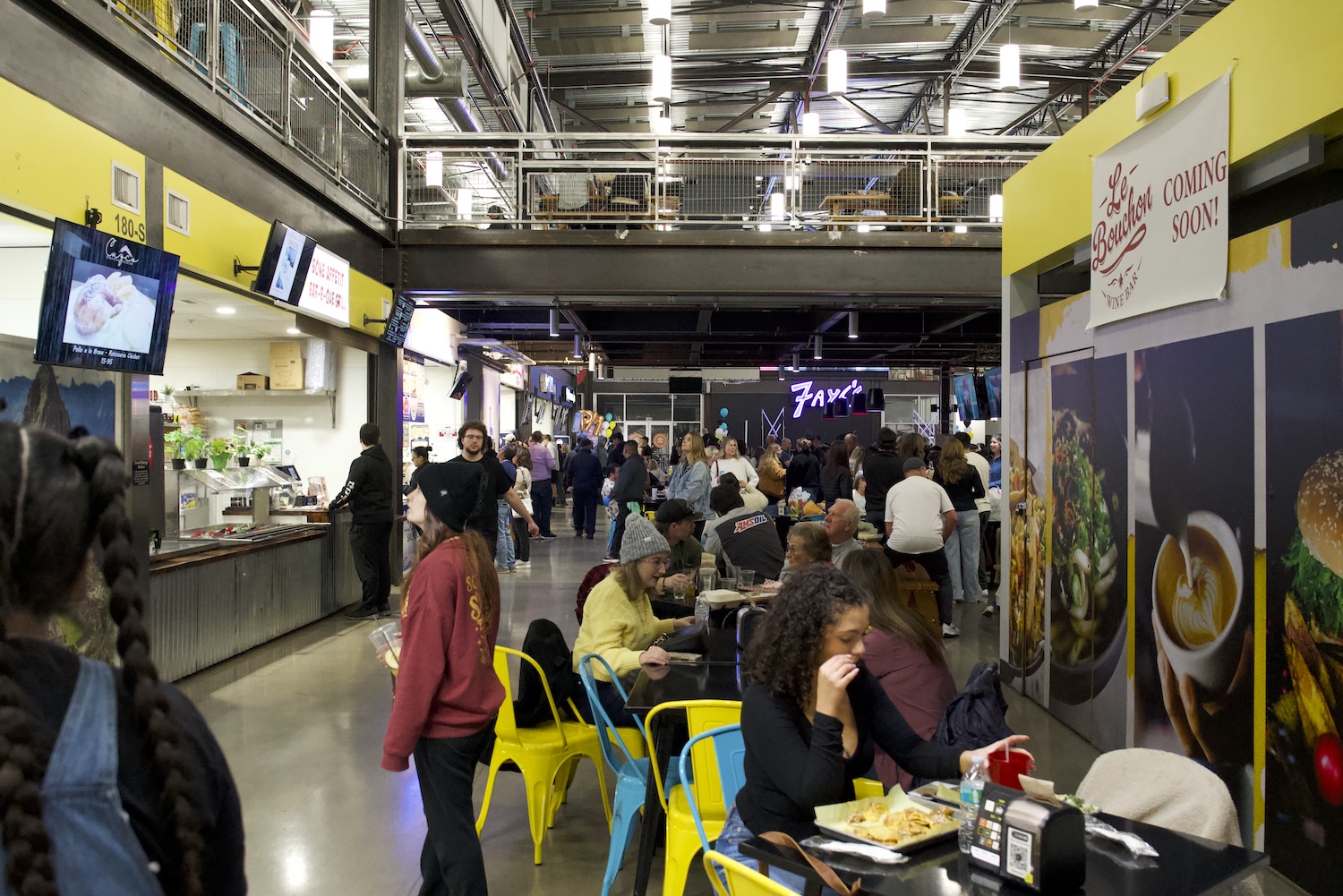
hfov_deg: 61.9
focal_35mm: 30
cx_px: 672
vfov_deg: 43.6
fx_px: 1119
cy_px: 448
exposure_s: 1/160
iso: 6400
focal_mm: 20
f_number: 4
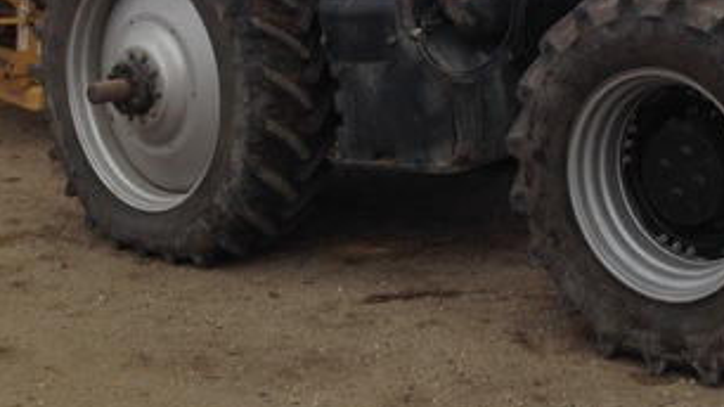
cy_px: -40
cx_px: 641
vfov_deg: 18.1
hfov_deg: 31.4
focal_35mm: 64
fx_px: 1228
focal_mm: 4.12
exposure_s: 1/196
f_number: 2.4
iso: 50
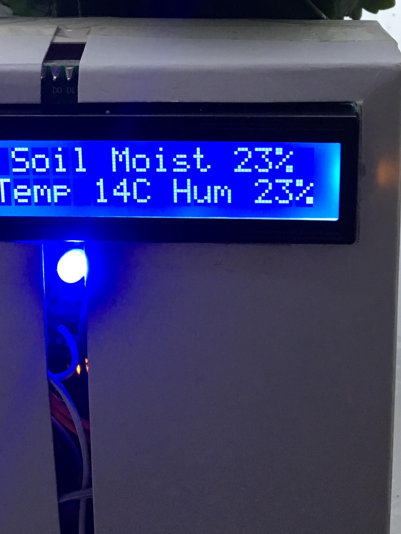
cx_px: 140
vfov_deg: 29.3
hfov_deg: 23.2
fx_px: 973
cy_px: 39
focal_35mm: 63
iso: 50
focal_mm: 4.15
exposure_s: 1/33
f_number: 2.2
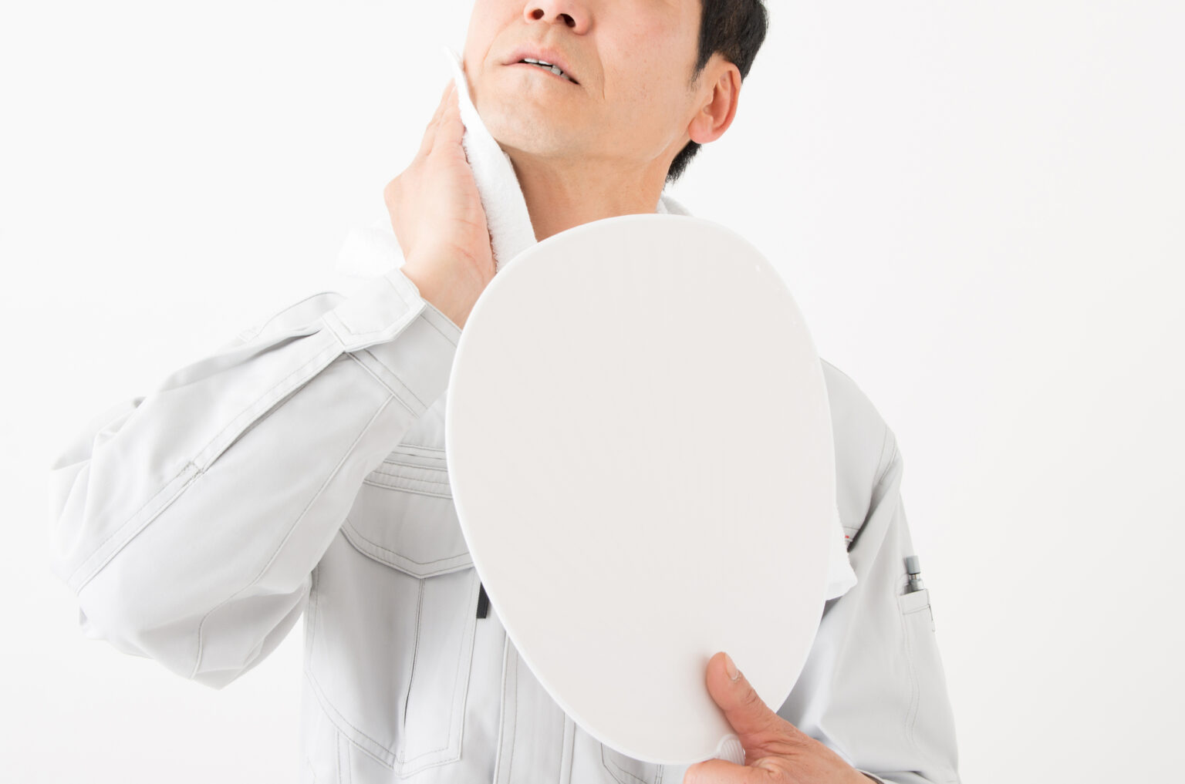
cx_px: 592
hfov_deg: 40.0
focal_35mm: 50
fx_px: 1626
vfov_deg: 27.1
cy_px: 392
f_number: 9
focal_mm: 33
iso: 100
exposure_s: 1/125
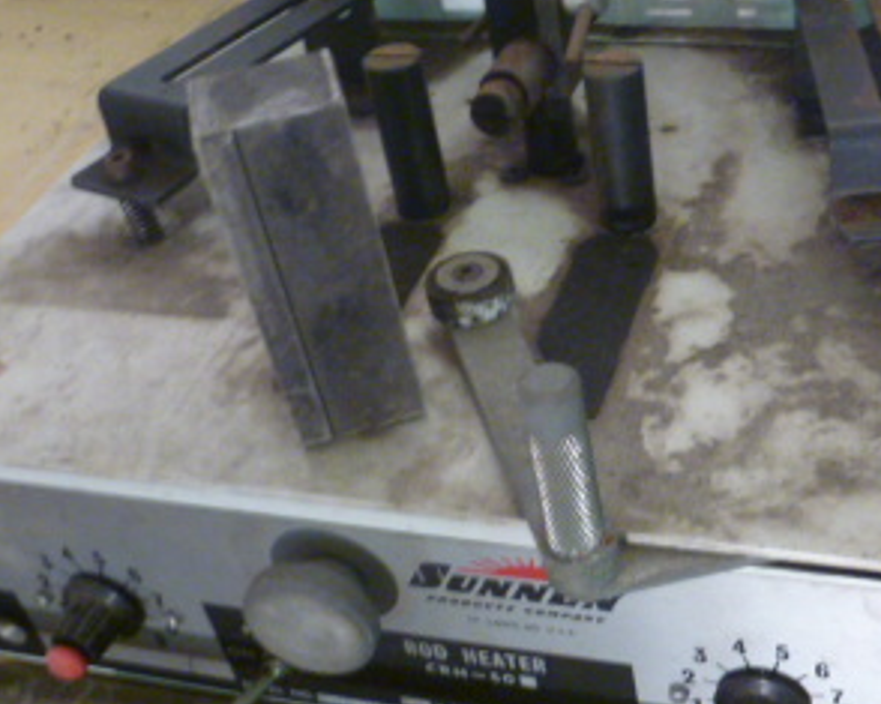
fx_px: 1329
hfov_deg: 36.0
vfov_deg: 29.6
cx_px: 644
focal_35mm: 51
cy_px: 407
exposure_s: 1/6
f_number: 3.3
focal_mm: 4.3
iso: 400
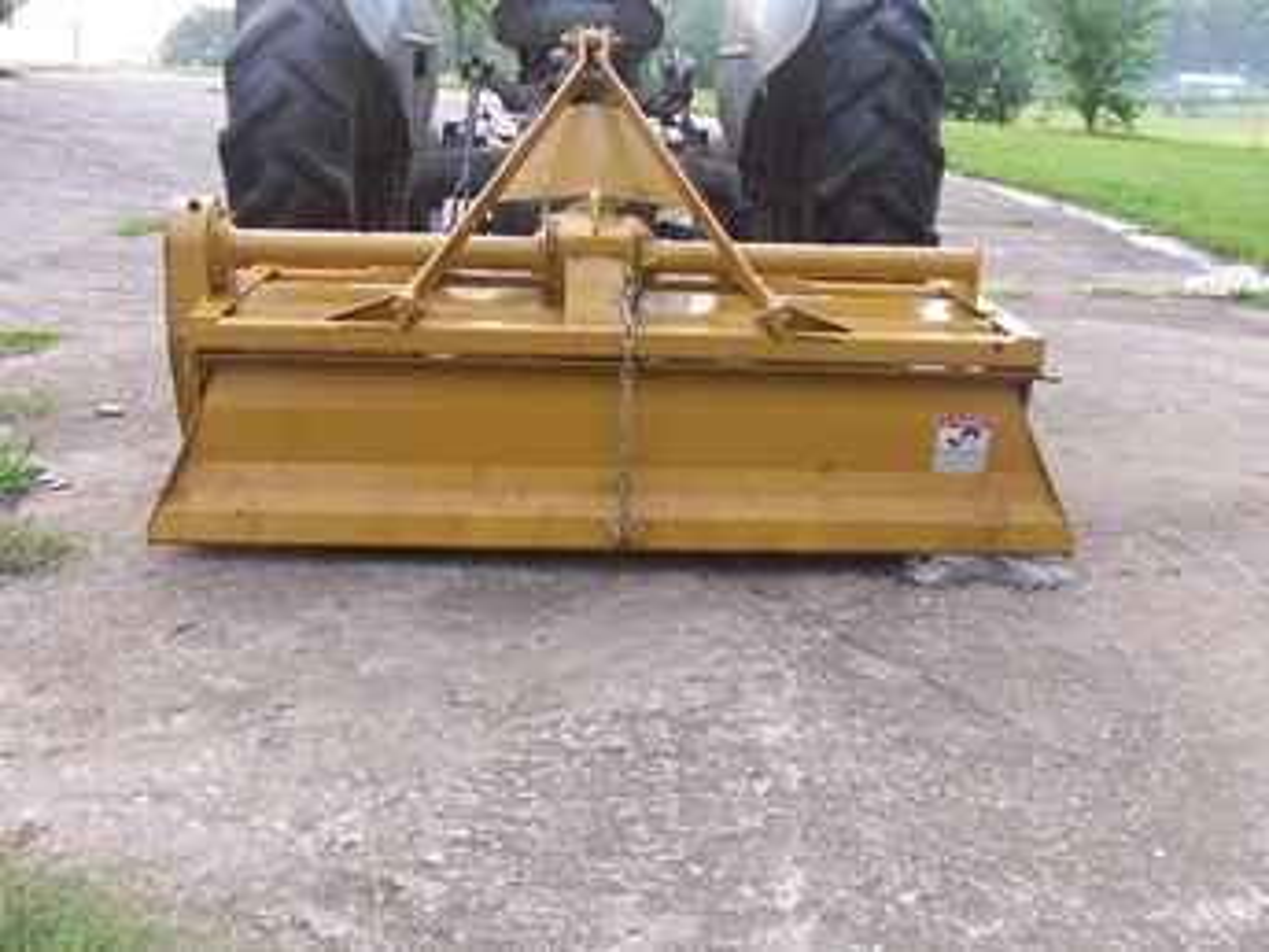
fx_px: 1283
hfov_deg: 52.6
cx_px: 634
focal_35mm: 35
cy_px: 476
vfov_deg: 40.7
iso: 80
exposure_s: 1/125
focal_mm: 6
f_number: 2.8
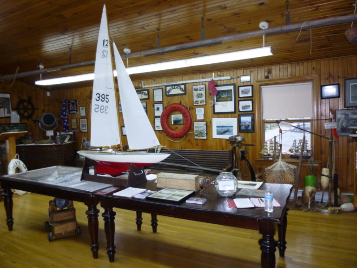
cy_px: 134
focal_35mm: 25
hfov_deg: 69.4
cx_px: 178
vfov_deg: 54.9
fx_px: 258
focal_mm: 4.5
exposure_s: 1/60
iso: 400
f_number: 3.1
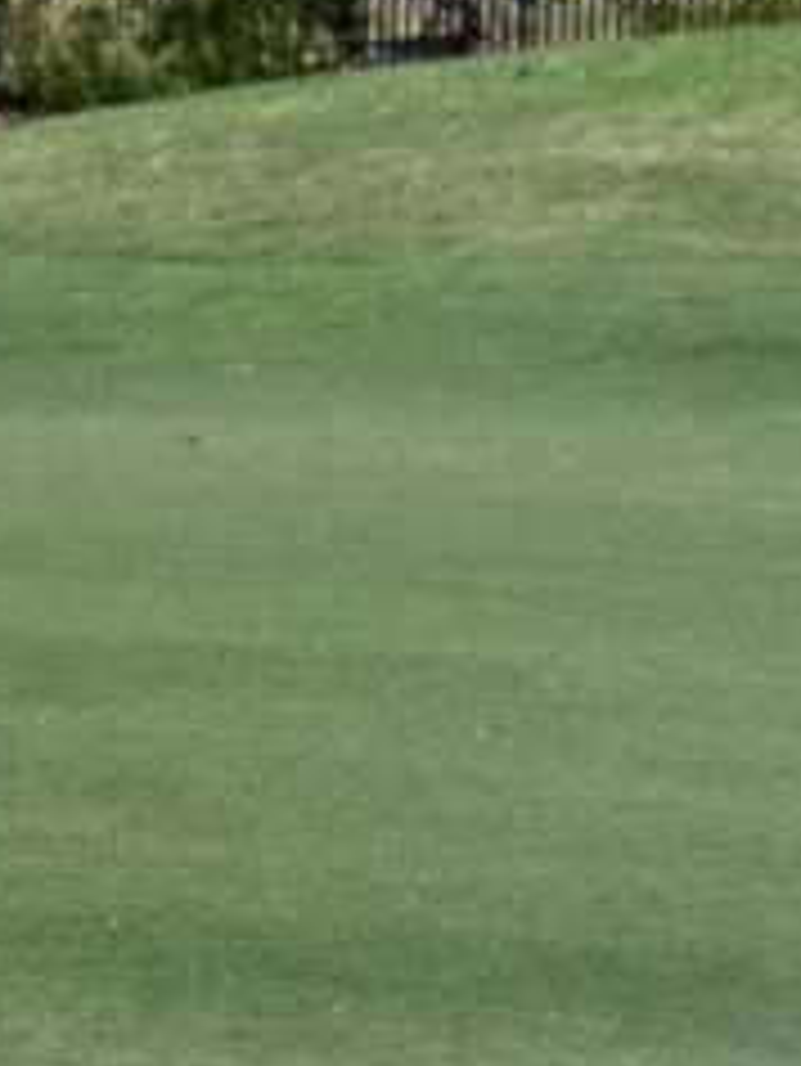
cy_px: 389
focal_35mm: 361
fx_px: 11128
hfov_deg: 4.1
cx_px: 1593
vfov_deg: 5.5
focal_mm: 58
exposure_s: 1/400
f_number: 7.1
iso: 100
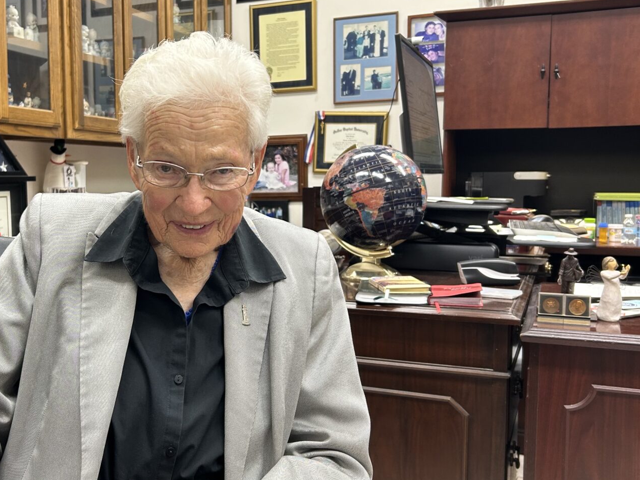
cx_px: 205
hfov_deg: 44.1
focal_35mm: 42
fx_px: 777
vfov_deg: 34.3
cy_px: 243
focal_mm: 5.7
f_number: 1.5
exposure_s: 1/60
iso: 80
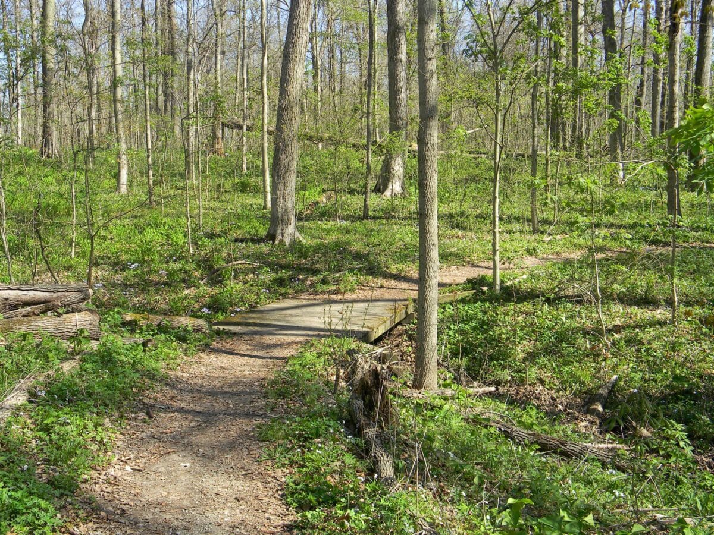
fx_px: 846
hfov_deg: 45.8
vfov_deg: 35.1
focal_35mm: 41
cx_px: 357
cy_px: 268
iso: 80
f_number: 3.8
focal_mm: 7.3
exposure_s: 1/226
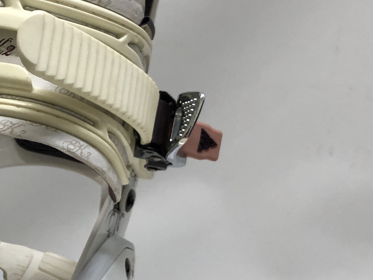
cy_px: 156
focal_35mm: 81
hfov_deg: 22.7
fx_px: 873
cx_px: -41
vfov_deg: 18.2
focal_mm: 4
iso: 40
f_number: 1.8
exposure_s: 1/20
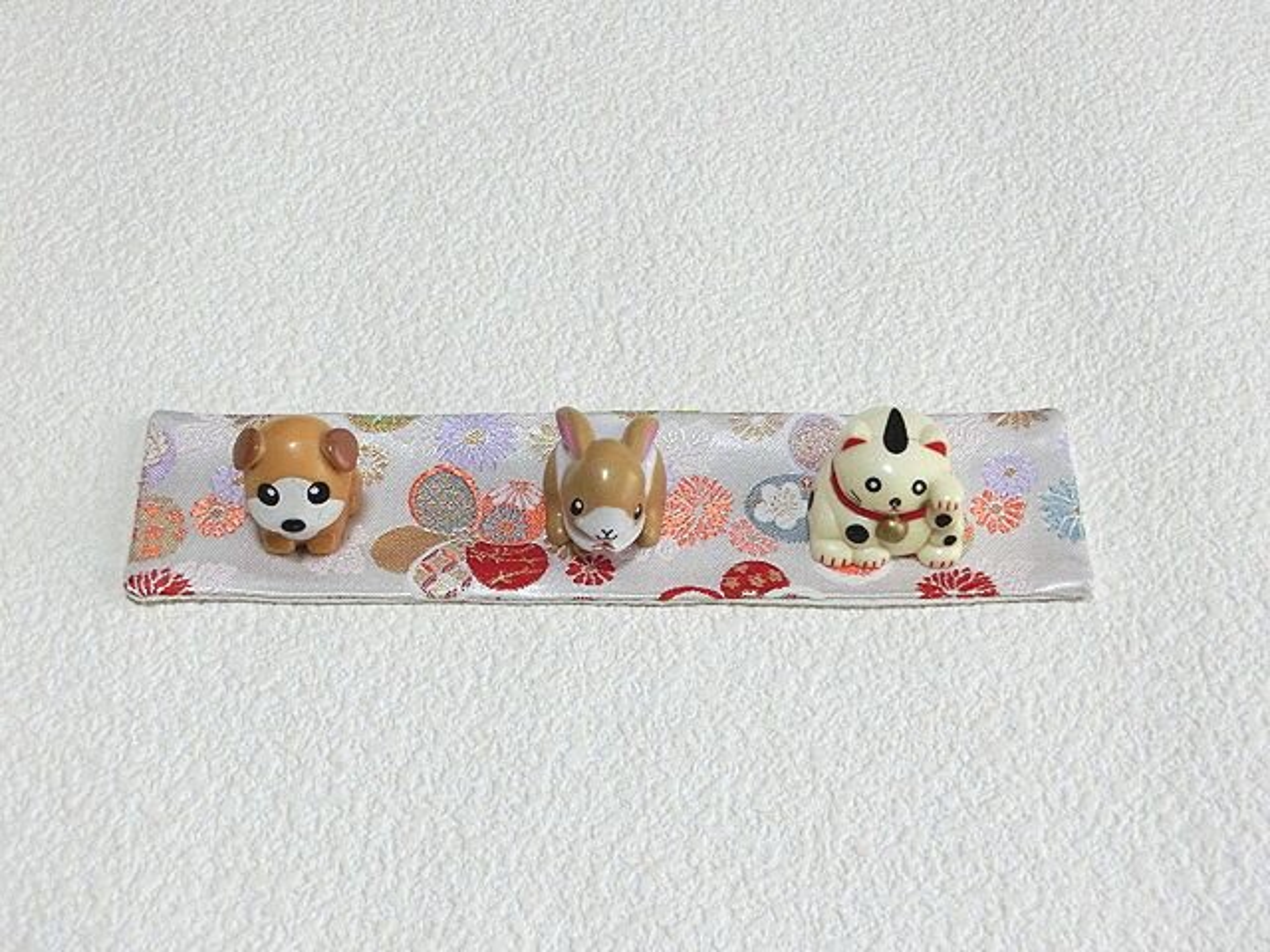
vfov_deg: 24.4
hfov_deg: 32.2
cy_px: 476
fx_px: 2201
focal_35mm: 60
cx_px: 635
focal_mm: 10.7
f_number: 5
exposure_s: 1/60
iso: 640
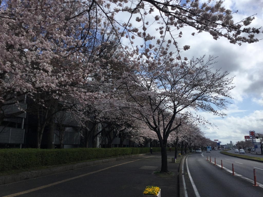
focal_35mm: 31
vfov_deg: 45.4
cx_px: 132
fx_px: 236
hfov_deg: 58.4
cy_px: 98
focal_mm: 3.3
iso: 25
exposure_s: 1/2331
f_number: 2.4
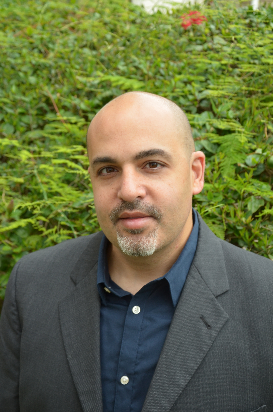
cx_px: 136
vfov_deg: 33.5
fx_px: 686
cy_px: 206
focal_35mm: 60
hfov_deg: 22.5
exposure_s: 1/125
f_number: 5.6
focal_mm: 40
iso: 400
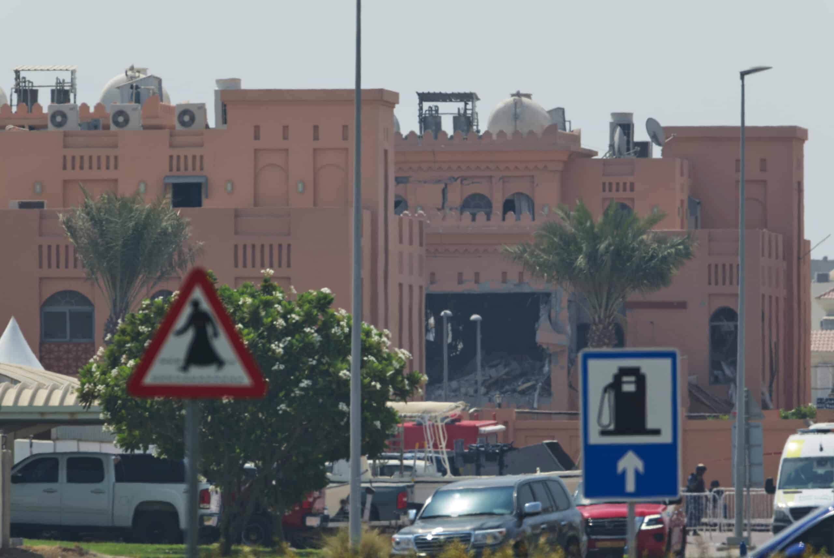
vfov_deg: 2.3
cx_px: 417
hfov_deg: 3.4
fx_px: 13912
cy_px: 279
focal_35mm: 600
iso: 200
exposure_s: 1/500
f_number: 6.3
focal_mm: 400
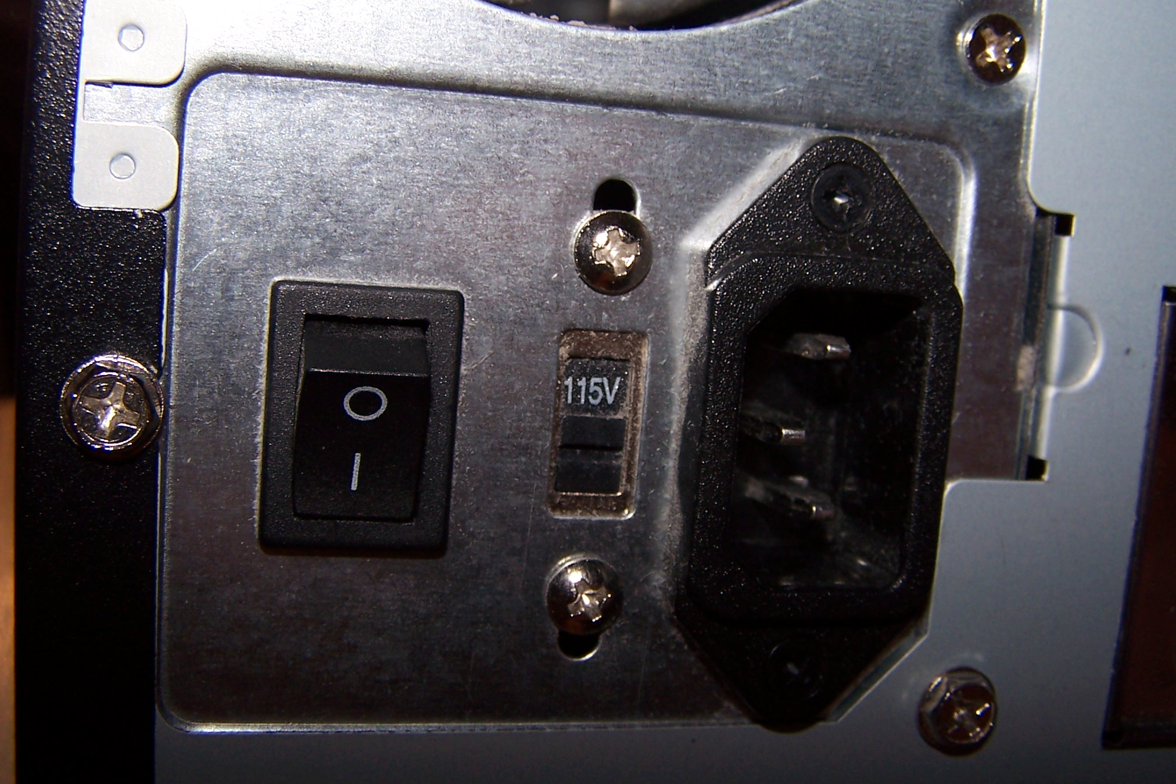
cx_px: 619
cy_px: 377
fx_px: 1470
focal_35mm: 45
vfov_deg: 29.9
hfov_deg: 43.6
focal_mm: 6.3
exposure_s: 1/60
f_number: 2.8
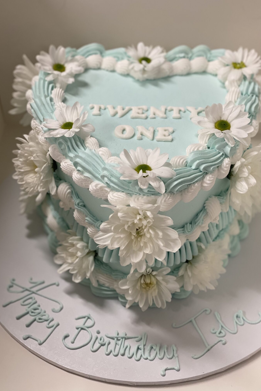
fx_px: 598
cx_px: 136
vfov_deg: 36.2
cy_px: 196
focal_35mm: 55
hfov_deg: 24.6
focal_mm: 6
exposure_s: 1/100
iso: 125
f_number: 2
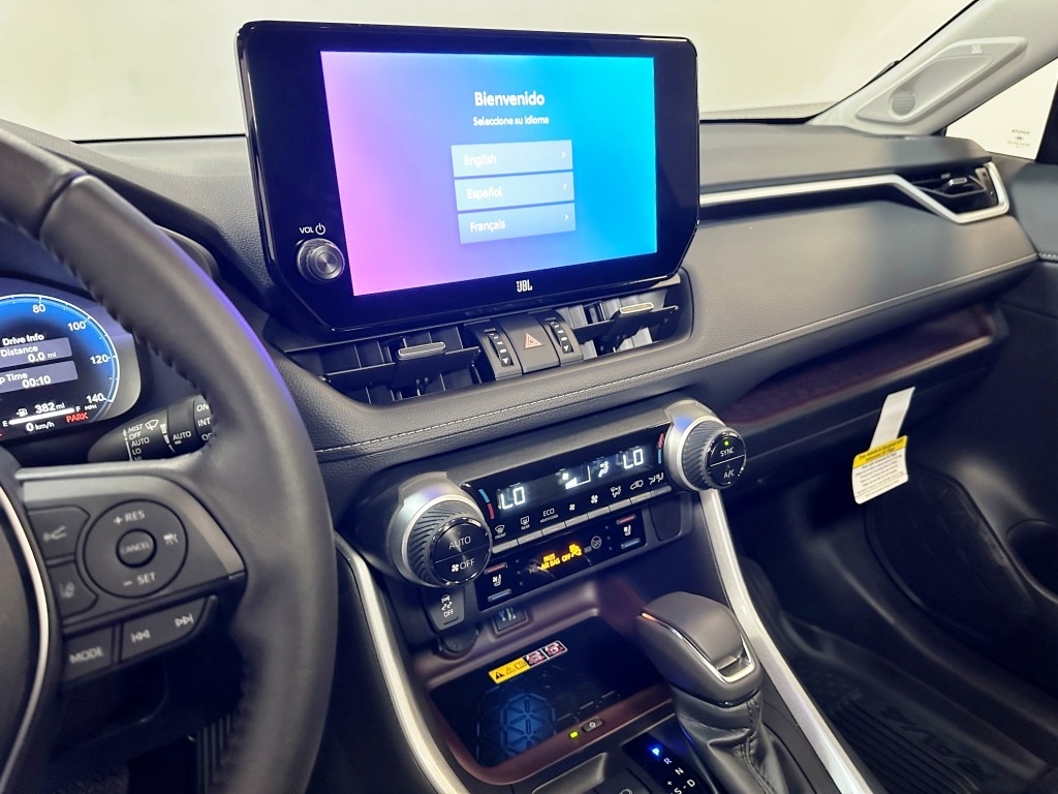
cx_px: 529
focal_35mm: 24
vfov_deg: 56.8
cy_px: 397
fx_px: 734
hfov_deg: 71.6
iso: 800
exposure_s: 1/60
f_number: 1.78
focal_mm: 6.86
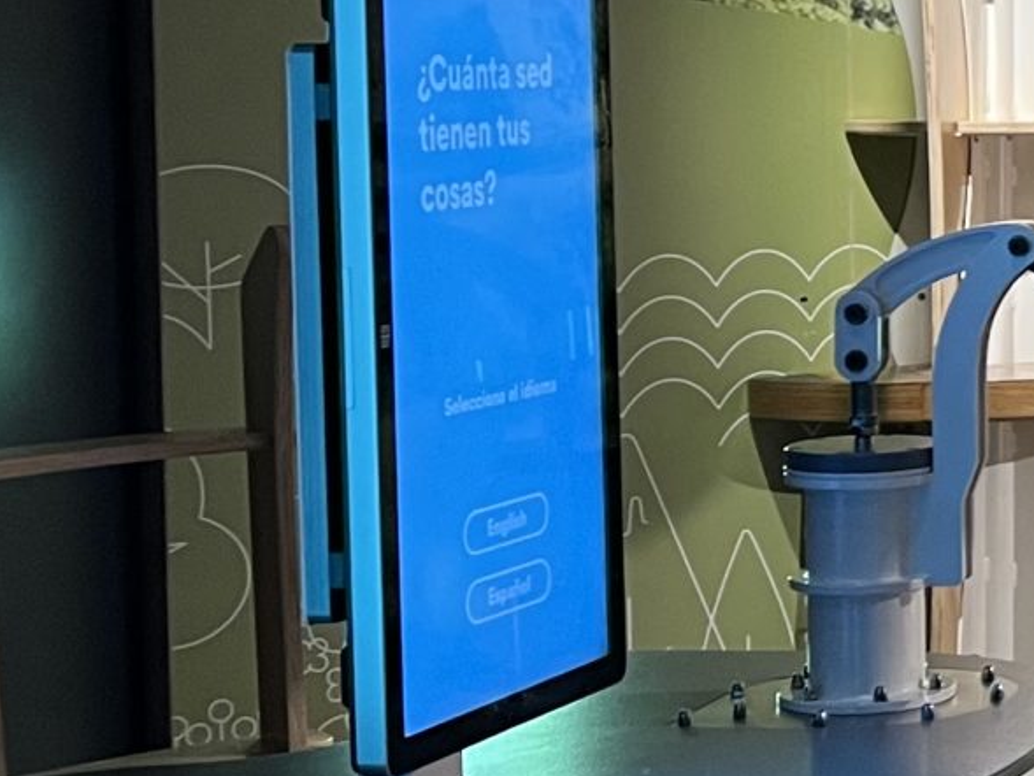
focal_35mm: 113
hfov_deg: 14.3
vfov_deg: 13.1
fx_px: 3376
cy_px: 251
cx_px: 2128
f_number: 1.5
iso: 160
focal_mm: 5.7
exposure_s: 1/60
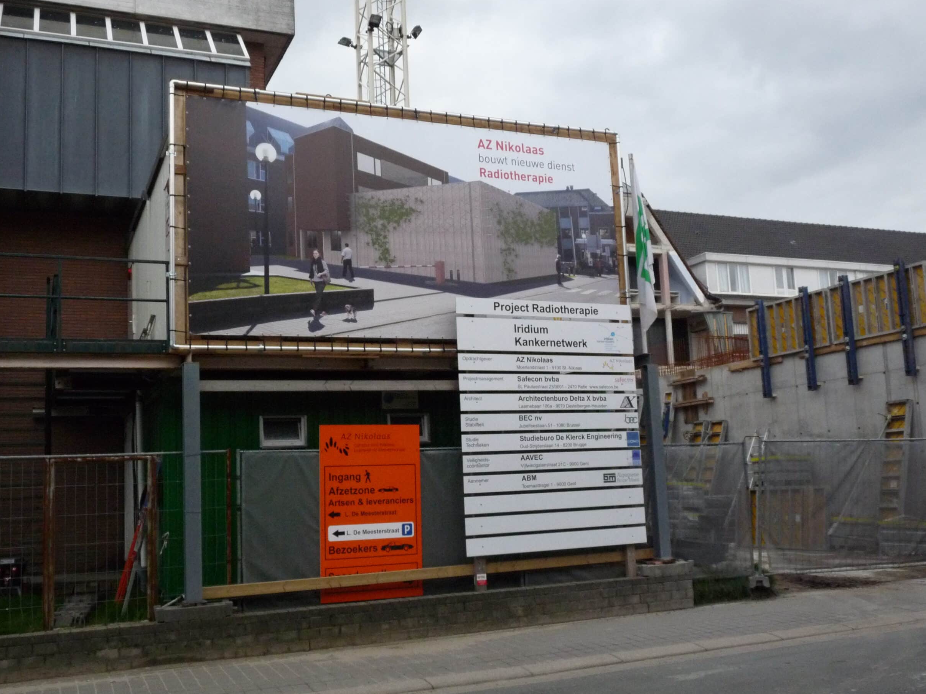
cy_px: 366
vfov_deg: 40.7
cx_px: 469
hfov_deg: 52.6
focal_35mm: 35
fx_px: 936
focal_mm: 5.9
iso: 400
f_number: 3
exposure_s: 1/500
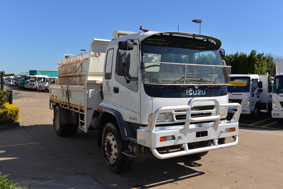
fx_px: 267
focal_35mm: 34
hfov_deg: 55.8
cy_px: 94
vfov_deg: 38.9
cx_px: 142
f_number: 11
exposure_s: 1/200
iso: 100
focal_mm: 34
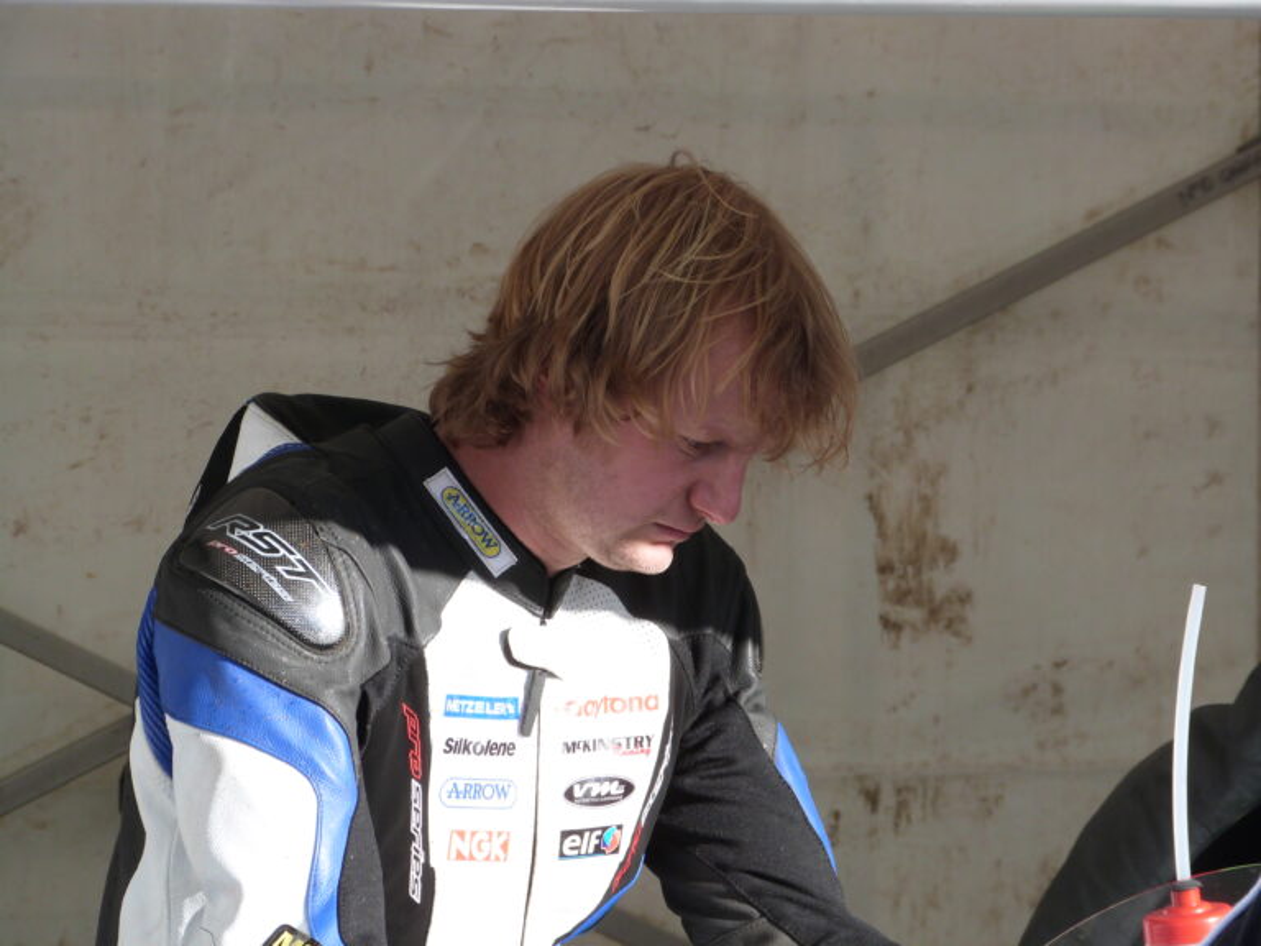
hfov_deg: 11.4
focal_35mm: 174
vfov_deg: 8.5
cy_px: 473
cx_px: 630
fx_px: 6339
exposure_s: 1/250
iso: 100
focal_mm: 31.3
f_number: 4.5
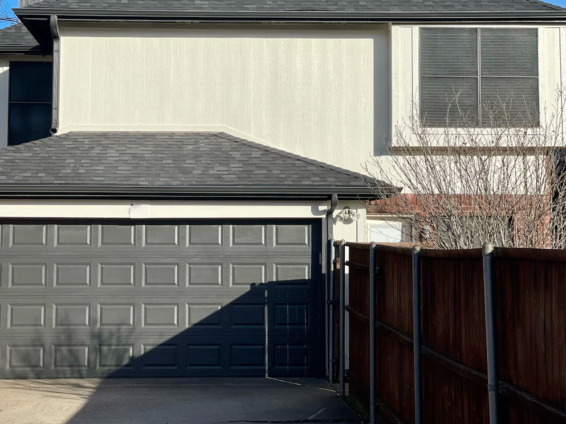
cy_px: 155
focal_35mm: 67
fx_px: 1096
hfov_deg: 28.9
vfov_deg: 21.9
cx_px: 245
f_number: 2
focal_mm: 6
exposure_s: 1/2519
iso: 25
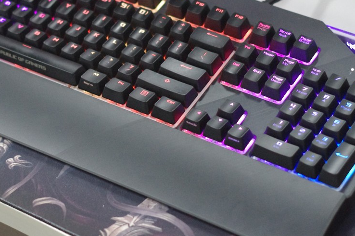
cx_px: 128
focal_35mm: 130
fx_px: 1280
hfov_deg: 15.8
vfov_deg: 10.5
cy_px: 61
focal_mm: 50
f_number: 2.5
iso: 3200
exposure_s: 1/100
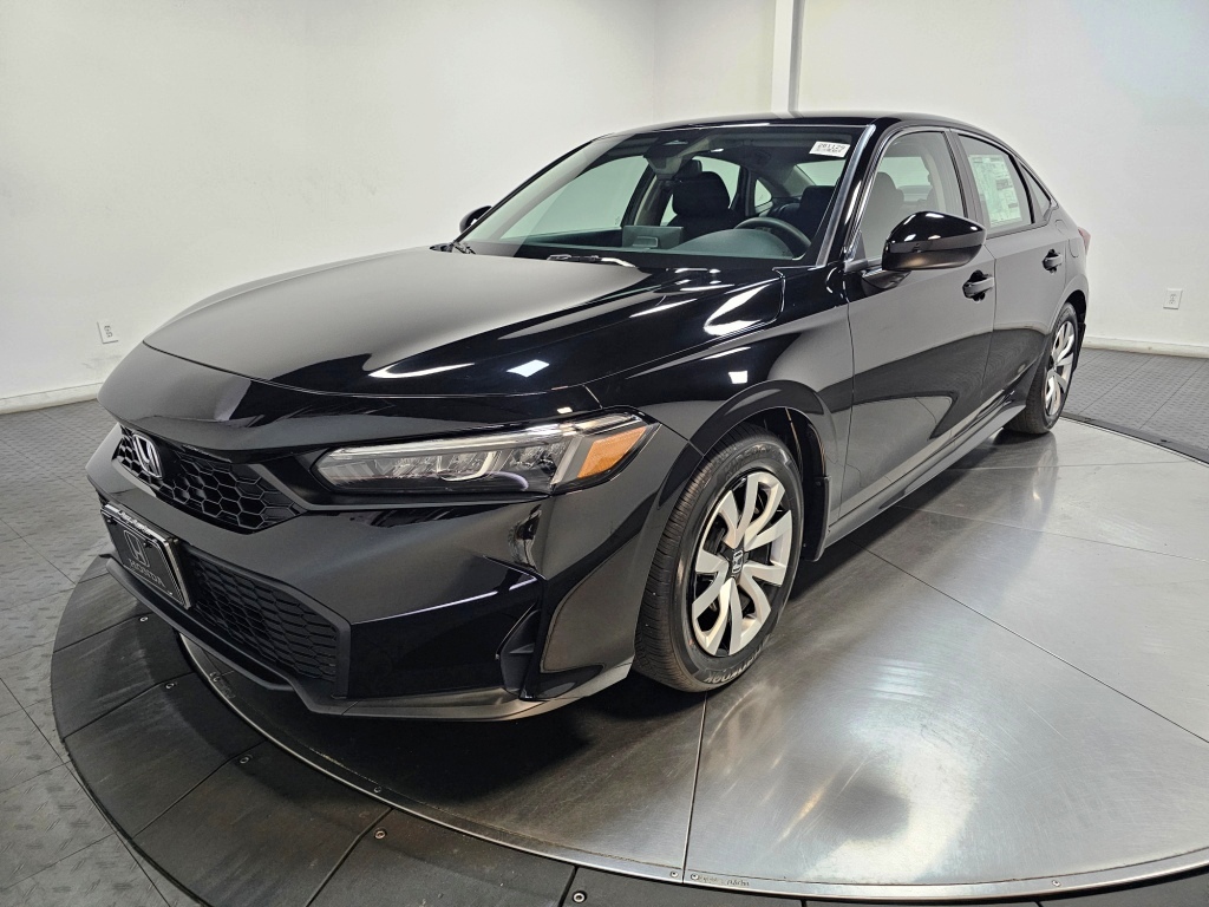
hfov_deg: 73.9
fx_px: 803
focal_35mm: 23
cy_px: 454
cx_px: 604
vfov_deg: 58.9
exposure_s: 1/120
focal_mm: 6.3
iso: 800
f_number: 1.7
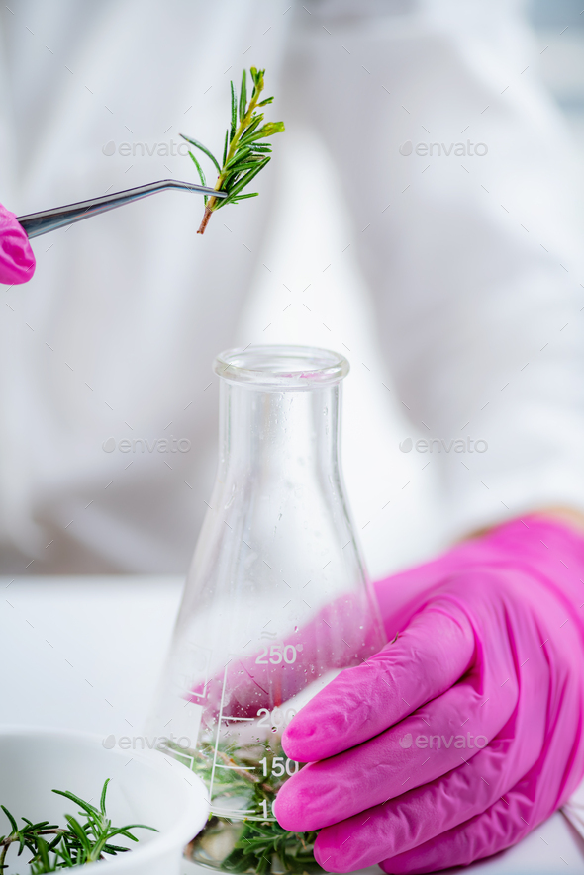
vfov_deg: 19.5
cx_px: 292
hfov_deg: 13.0
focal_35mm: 105
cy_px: 438
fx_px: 2555
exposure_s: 1/250
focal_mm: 105
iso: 64
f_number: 3.2
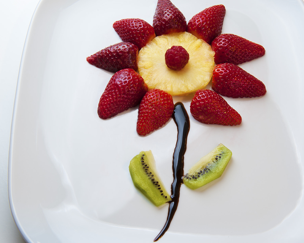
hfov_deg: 29.1
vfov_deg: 23.5
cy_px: 118
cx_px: 176
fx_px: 585
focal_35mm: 65
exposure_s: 3
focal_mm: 52
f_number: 22
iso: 200
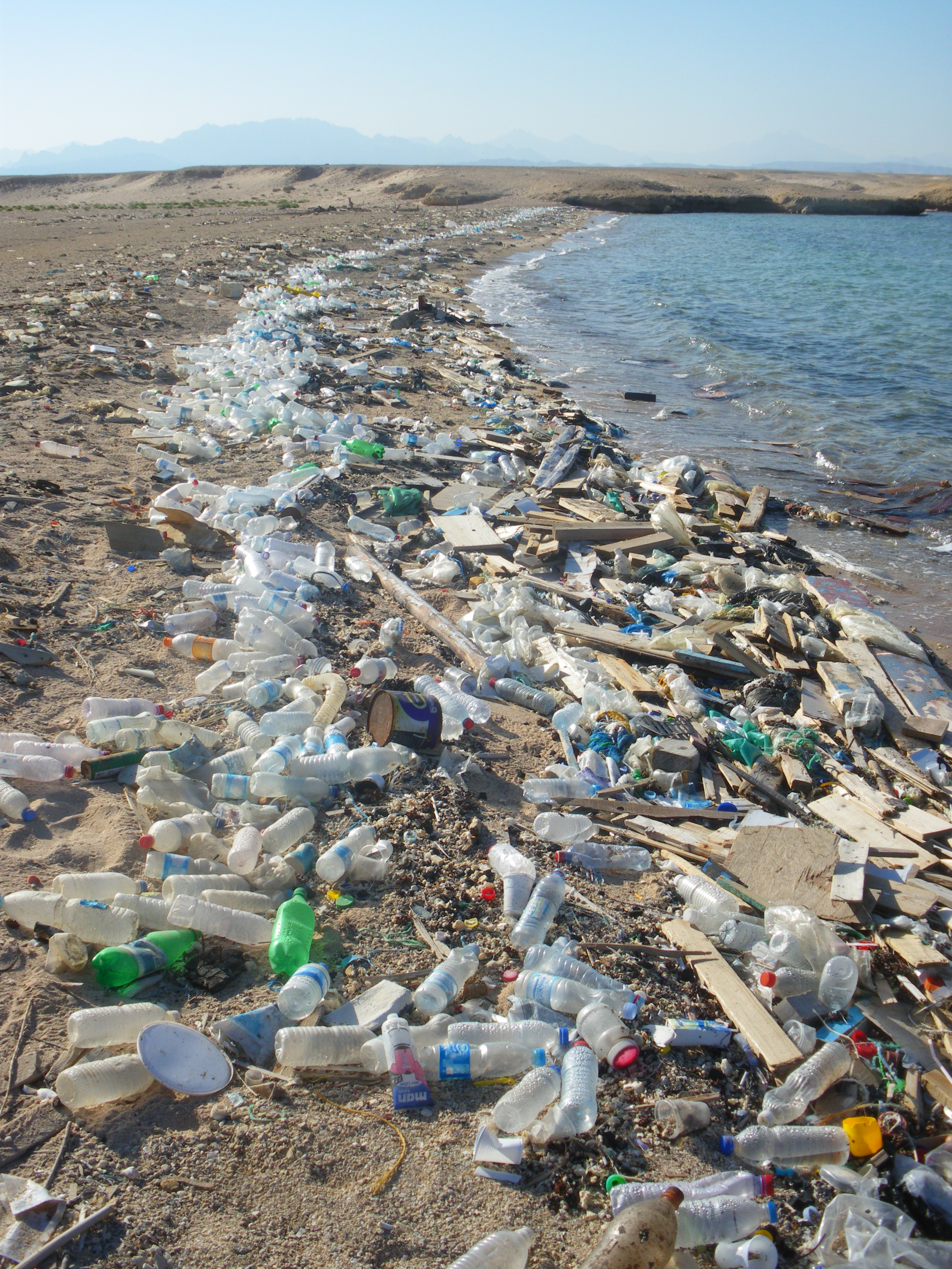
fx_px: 1320
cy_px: 634
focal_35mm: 36
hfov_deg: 39.7
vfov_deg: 51.4
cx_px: 476
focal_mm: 6.3
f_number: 5.4
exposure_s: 1/400
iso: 64
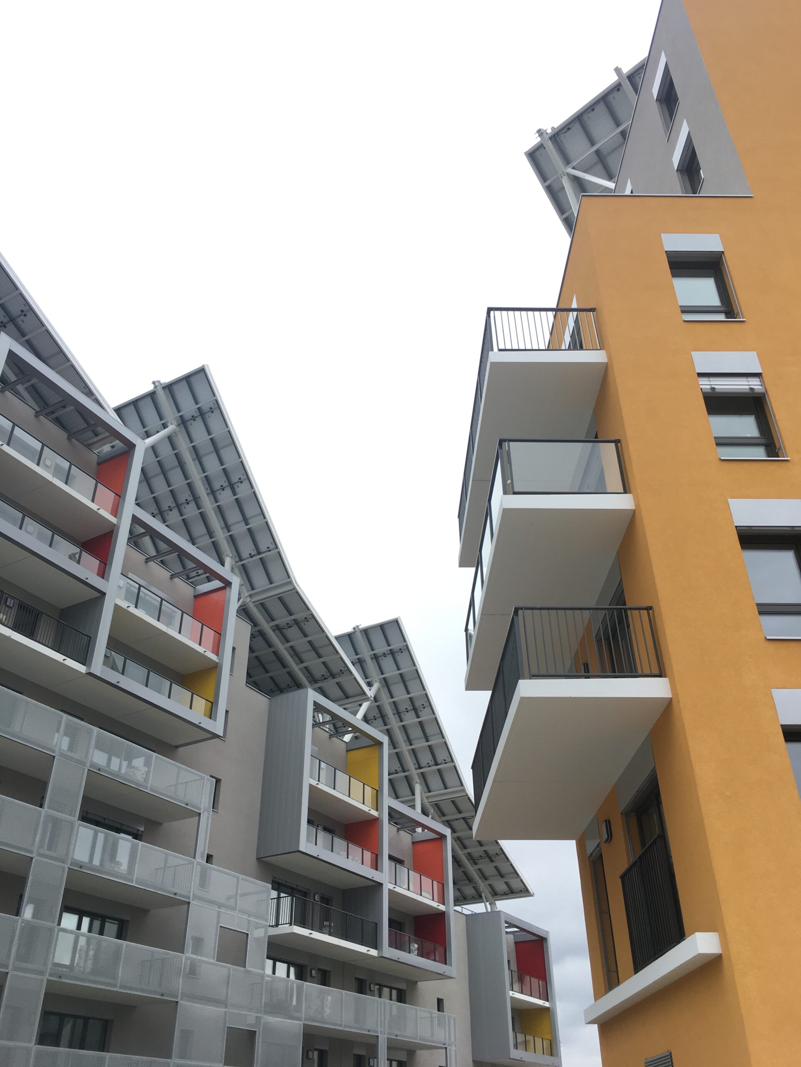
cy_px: 534
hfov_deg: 48.2
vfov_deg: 61.7
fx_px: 895
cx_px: 400
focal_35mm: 29
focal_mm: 4.15
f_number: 2.2
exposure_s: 1/394
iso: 25
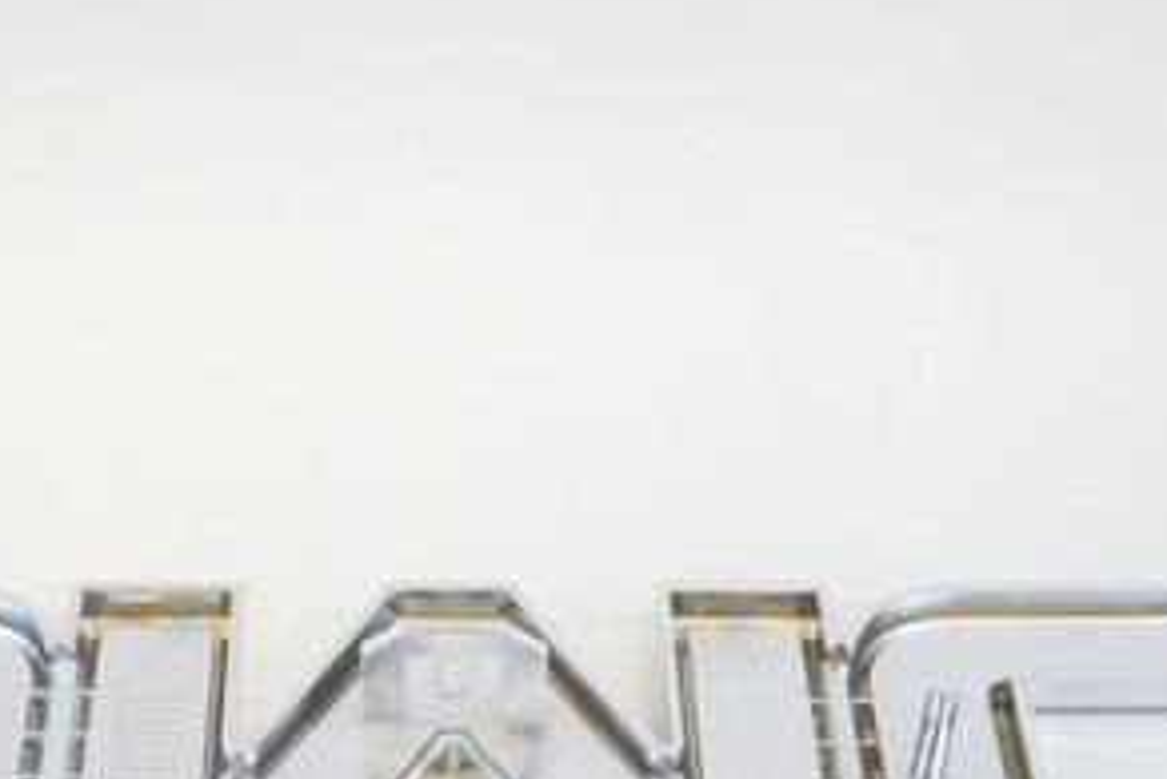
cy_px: 757
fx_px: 2662
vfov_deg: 16.4
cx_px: 460
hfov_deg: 24.7
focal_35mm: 82
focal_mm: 25
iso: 640
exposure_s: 1/60
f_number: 4
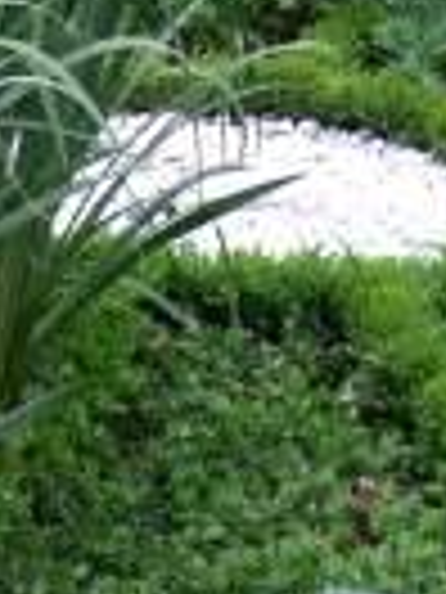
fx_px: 2216
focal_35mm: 129
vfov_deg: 14.2
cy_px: 904
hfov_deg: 11.5
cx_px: 279
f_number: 2.7
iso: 64
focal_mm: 6.2
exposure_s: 1/160
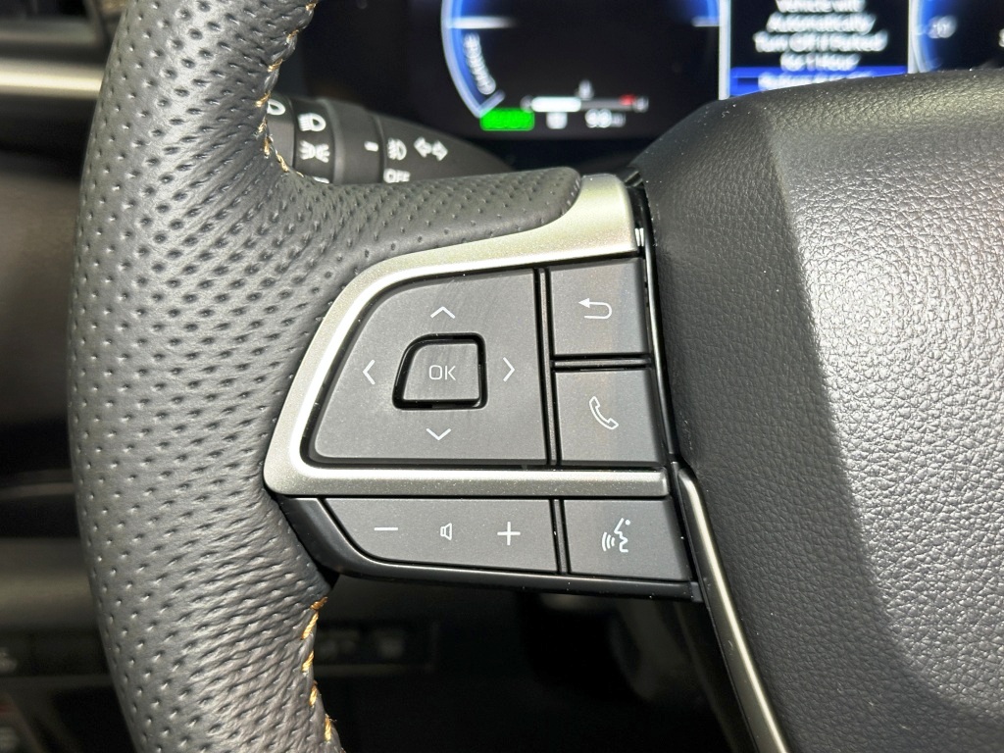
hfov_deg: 39.7
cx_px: 502
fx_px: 1392
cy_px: 376
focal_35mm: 48
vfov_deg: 30.3
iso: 250
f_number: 1.78
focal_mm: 6.86
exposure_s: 1/40
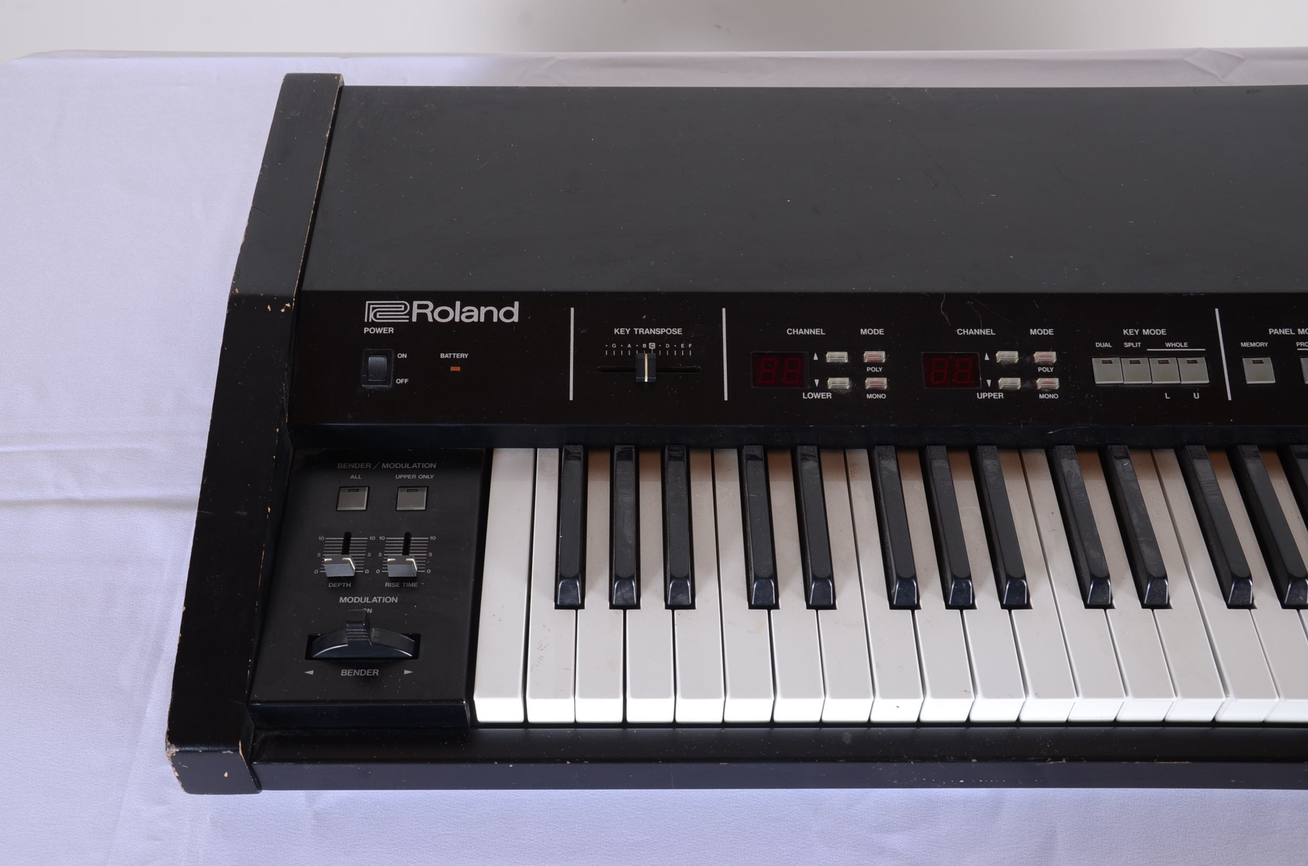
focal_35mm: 39
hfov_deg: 49.6
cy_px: 433
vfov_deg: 34.1
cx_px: 654
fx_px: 1414
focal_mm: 26
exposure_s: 1/100
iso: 160
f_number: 10
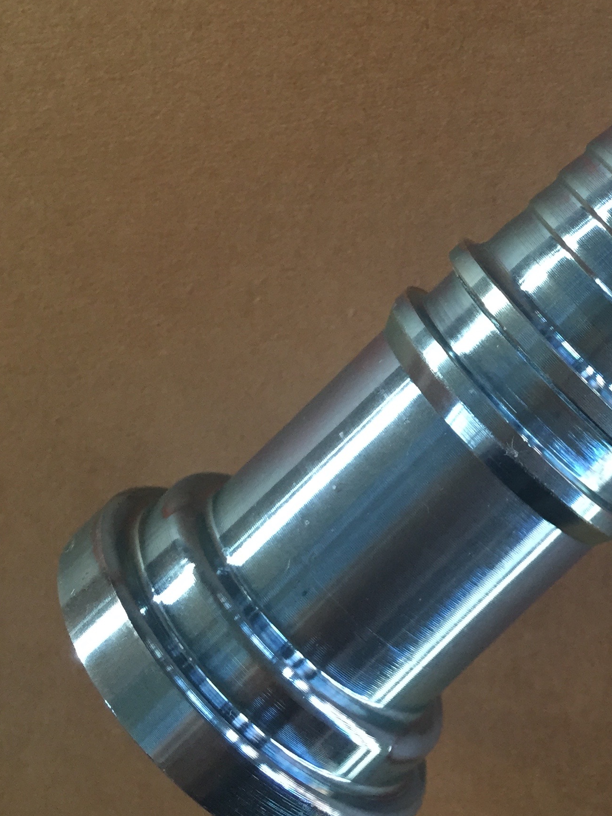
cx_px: 579
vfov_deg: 34.7
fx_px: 1296
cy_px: 299
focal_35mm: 55
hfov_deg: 25.5
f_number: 2.2
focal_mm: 4.15
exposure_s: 1/30
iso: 50
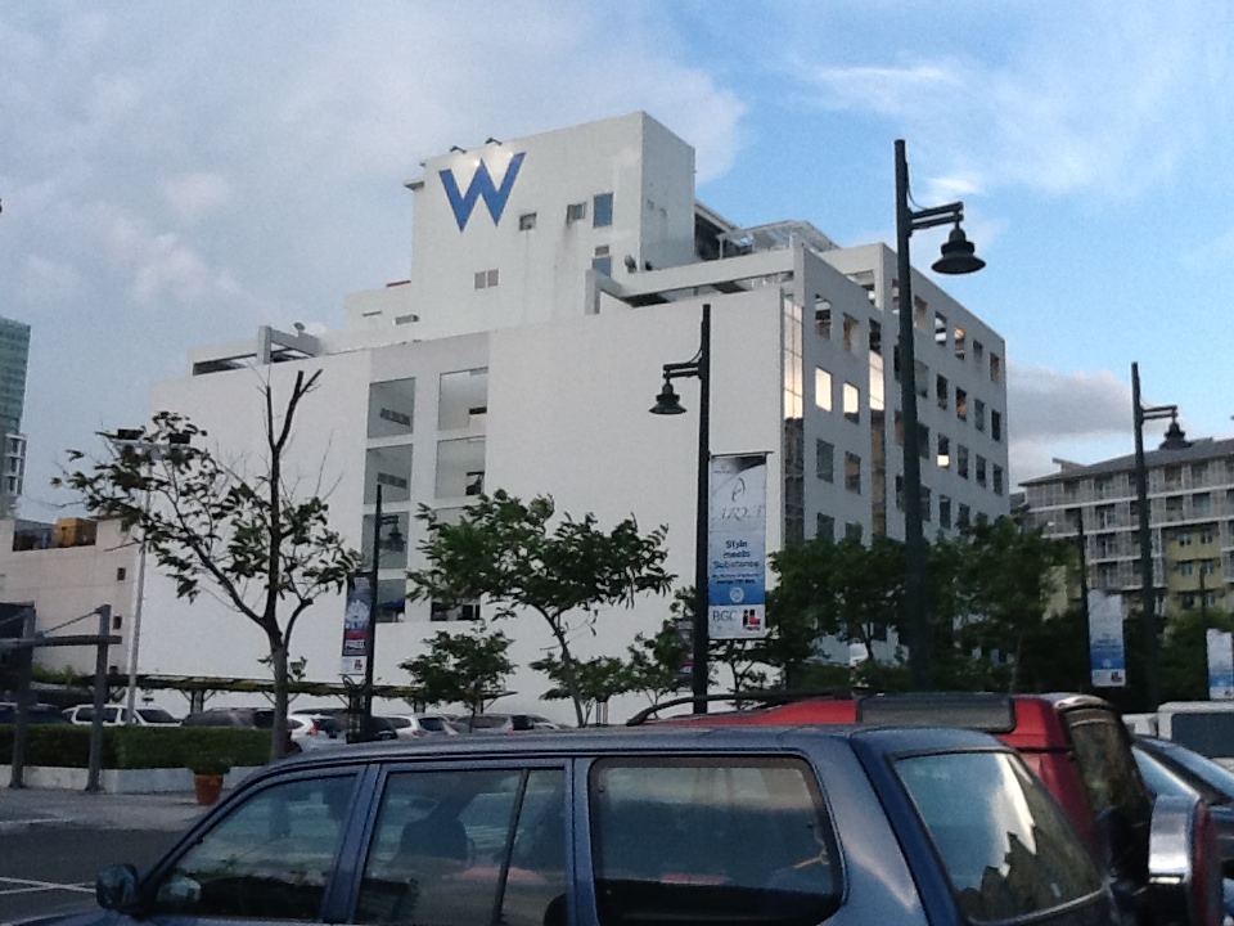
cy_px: 463
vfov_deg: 44.2
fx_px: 1141
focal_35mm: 32
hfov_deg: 56.8
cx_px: 617
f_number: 2.4
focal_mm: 2.03
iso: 64
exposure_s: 1/210
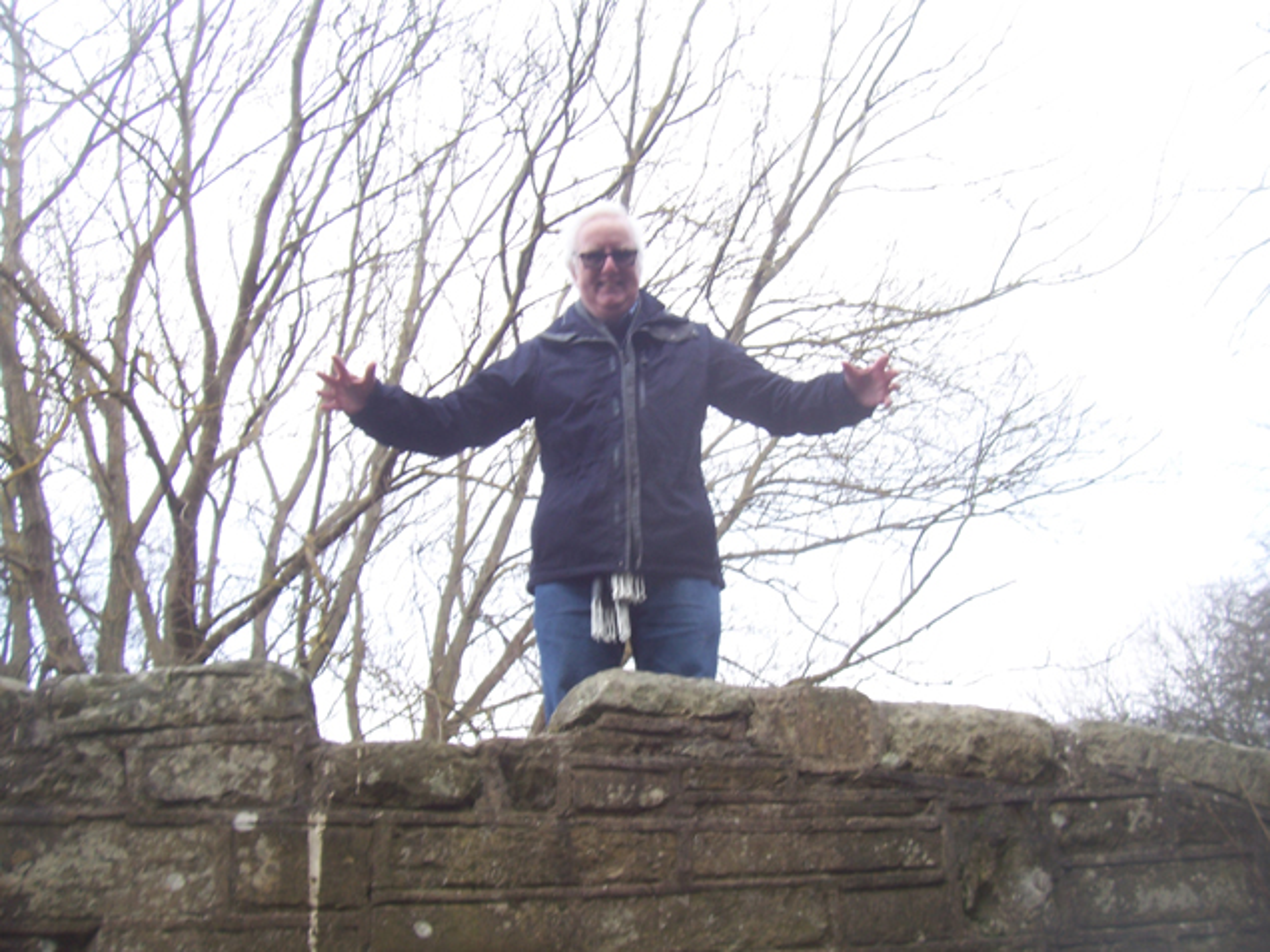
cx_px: 635
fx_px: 1247
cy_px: 476
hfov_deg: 54.0
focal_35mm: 34
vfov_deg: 41.8
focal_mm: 5.6
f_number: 2.7
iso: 80
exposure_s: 1/45
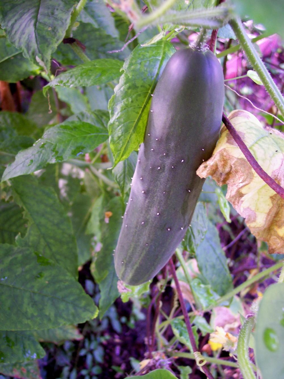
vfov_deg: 49.0
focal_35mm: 38
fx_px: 416
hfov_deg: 37.7
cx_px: 142
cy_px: 190
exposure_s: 1/30
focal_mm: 8
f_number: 2.8
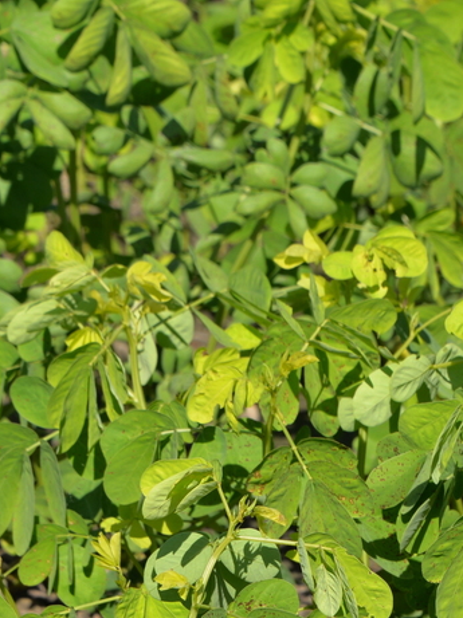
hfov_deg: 3.7
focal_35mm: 401
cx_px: 493
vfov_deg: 4.9
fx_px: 7161
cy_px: 566
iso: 110
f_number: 8
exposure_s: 1/250
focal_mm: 125
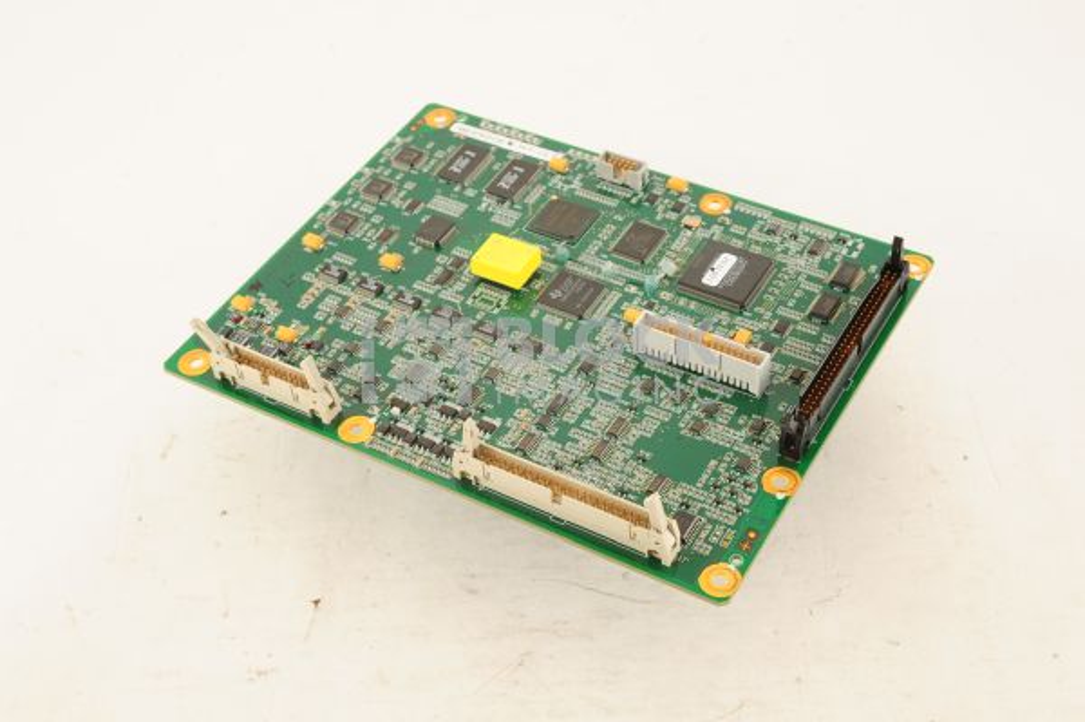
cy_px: 361
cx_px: 542
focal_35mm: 50
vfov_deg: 26.9
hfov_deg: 39.6
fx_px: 1506
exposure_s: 1/160
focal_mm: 50
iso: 1600
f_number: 13
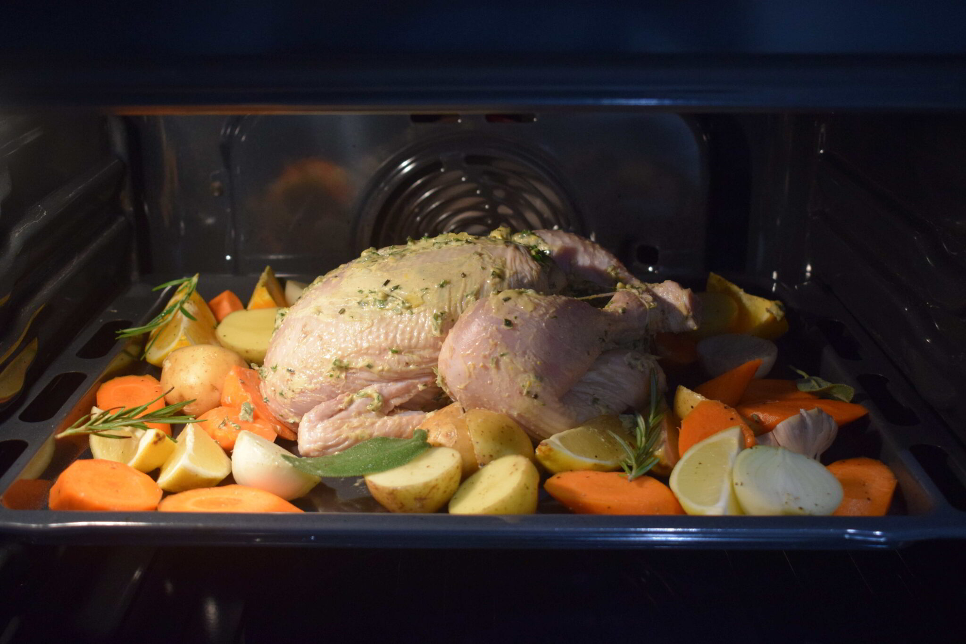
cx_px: 483
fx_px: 1167
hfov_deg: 45.0
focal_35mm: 44
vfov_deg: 30.8
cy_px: 322
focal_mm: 29
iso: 1600
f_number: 4.2
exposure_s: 1/60
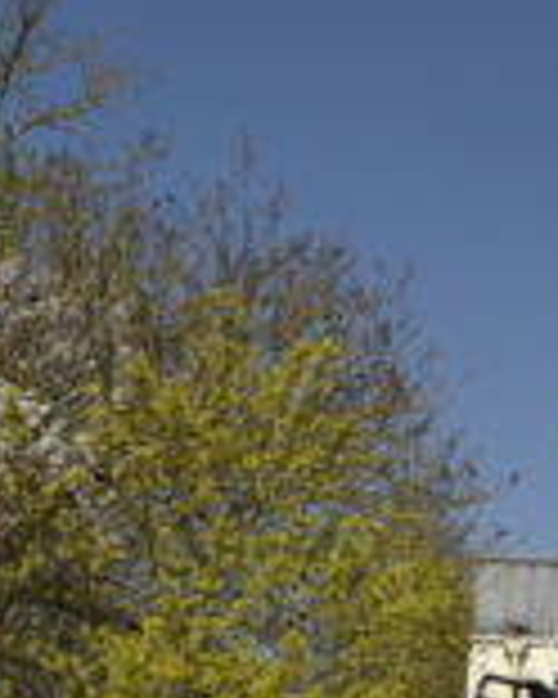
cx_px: 968
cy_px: 378
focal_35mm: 112
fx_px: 2312
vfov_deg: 17.2
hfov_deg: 12.7
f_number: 11
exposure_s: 1/250
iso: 100
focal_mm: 18
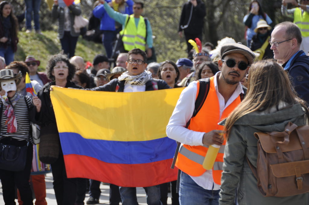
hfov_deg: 10.6
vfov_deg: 7.0
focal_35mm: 195
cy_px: 102
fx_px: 1672
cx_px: 154
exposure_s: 1/640
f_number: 6.3
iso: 200
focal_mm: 130
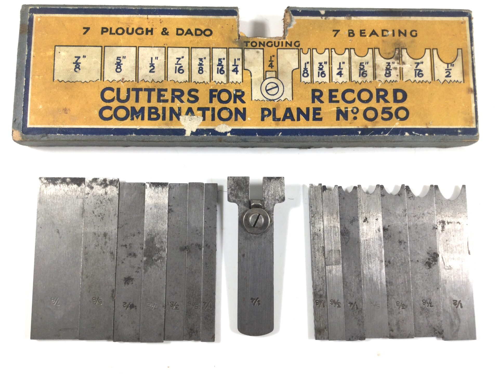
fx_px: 447
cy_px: 187
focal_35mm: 31
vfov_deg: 45.4
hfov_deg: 58.4
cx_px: 250
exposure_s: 1/50
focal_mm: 3.3
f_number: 2.4
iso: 25
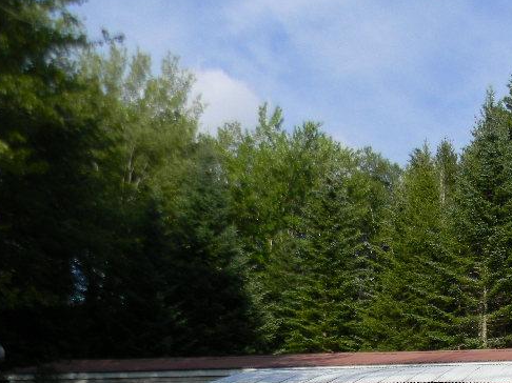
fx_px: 872
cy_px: 343
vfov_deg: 24.1
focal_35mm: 59
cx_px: 525
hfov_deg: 30.2
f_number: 3.5
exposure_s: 1/838
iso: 80
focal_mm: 5
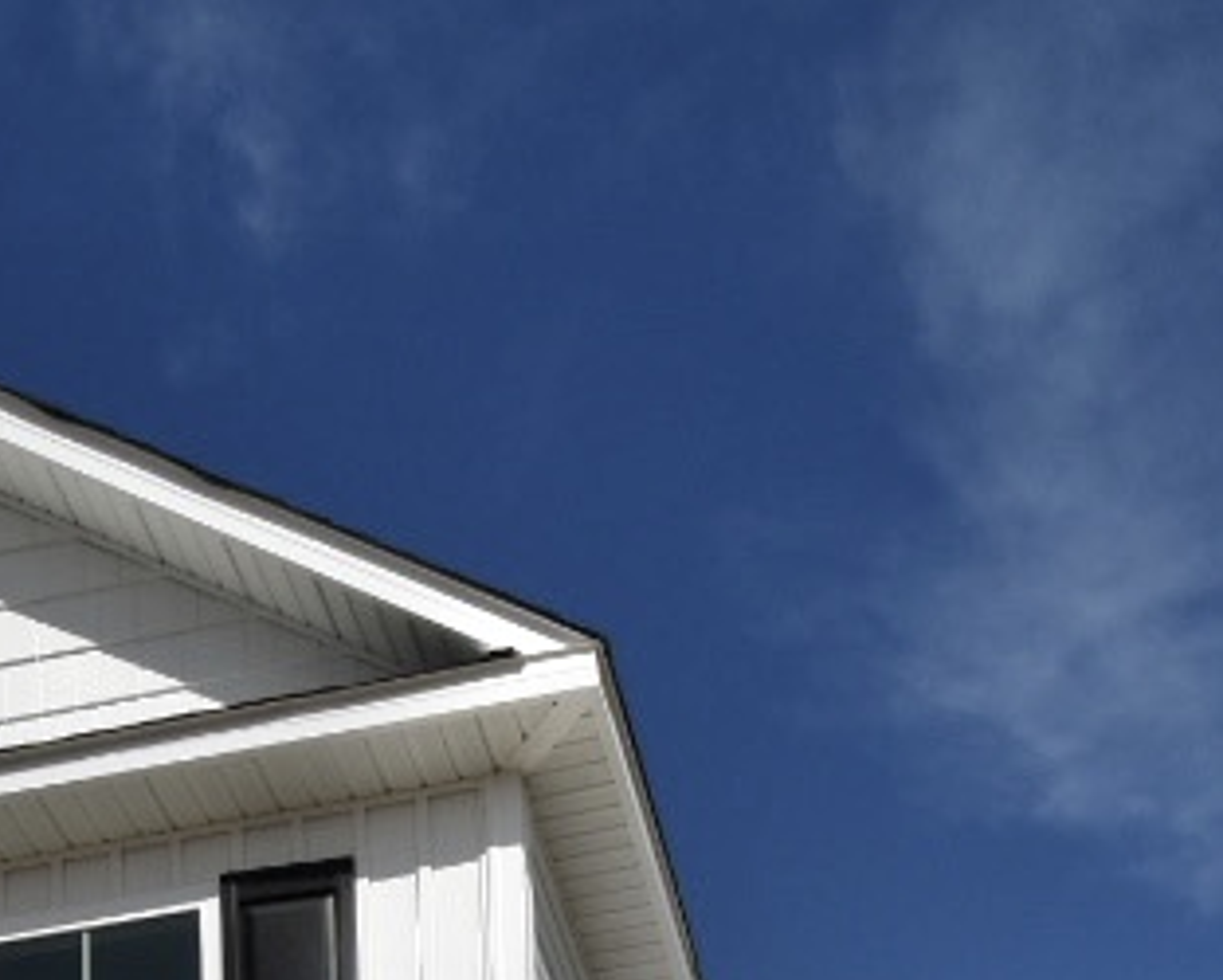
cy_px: 2015
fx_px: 2644
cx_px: 435
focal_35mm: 73
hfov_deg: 25.9
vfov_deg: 15.9
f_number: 10
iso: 200
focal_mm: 10
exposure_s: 1/1000
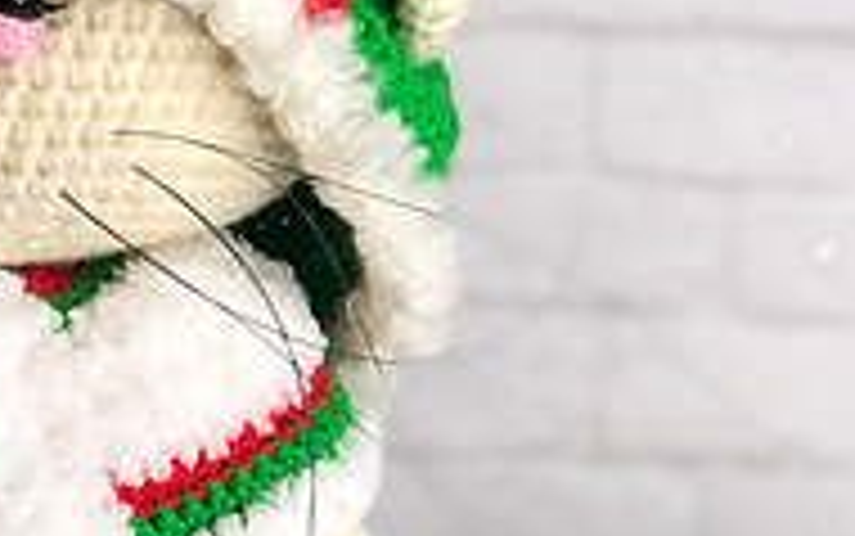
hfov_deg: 11.1
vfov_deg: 7.0
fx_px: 4337
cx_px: -144
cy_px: 806
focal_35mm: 186
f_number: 2.4
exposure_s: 1/50
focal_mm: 6
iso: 16
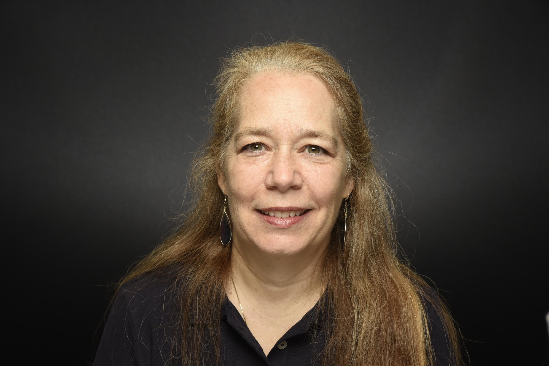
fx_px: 991
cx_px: 274
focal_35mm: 65
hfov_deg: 31.0
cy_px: 183
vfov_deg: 20.9
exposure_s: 1/200
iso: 1000
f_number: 9
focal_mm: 65
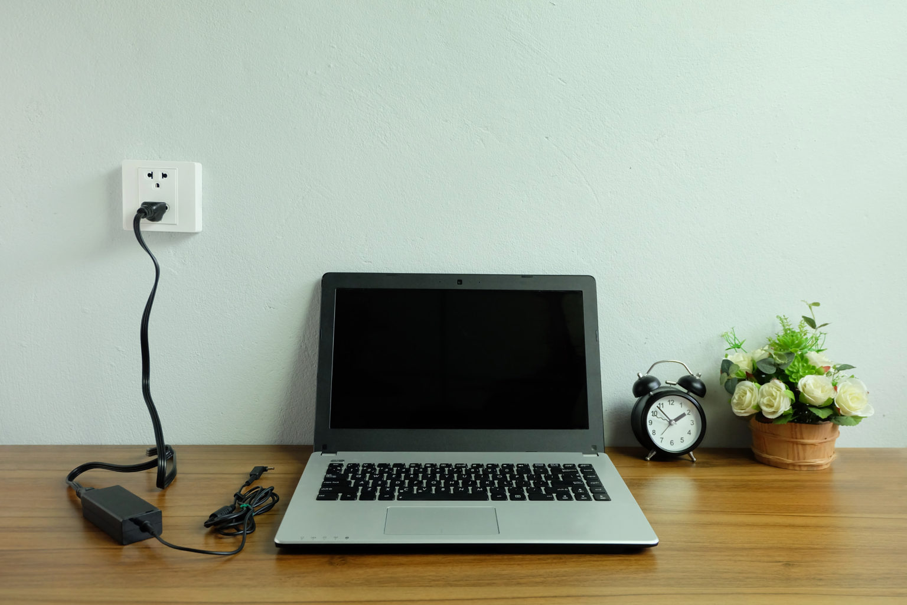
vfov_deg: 43.6
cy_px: 302
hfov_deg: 61.9
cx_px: 454
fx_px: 756
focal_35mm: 30
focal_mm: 20.1
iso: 1250
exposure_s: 1/56
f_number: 5
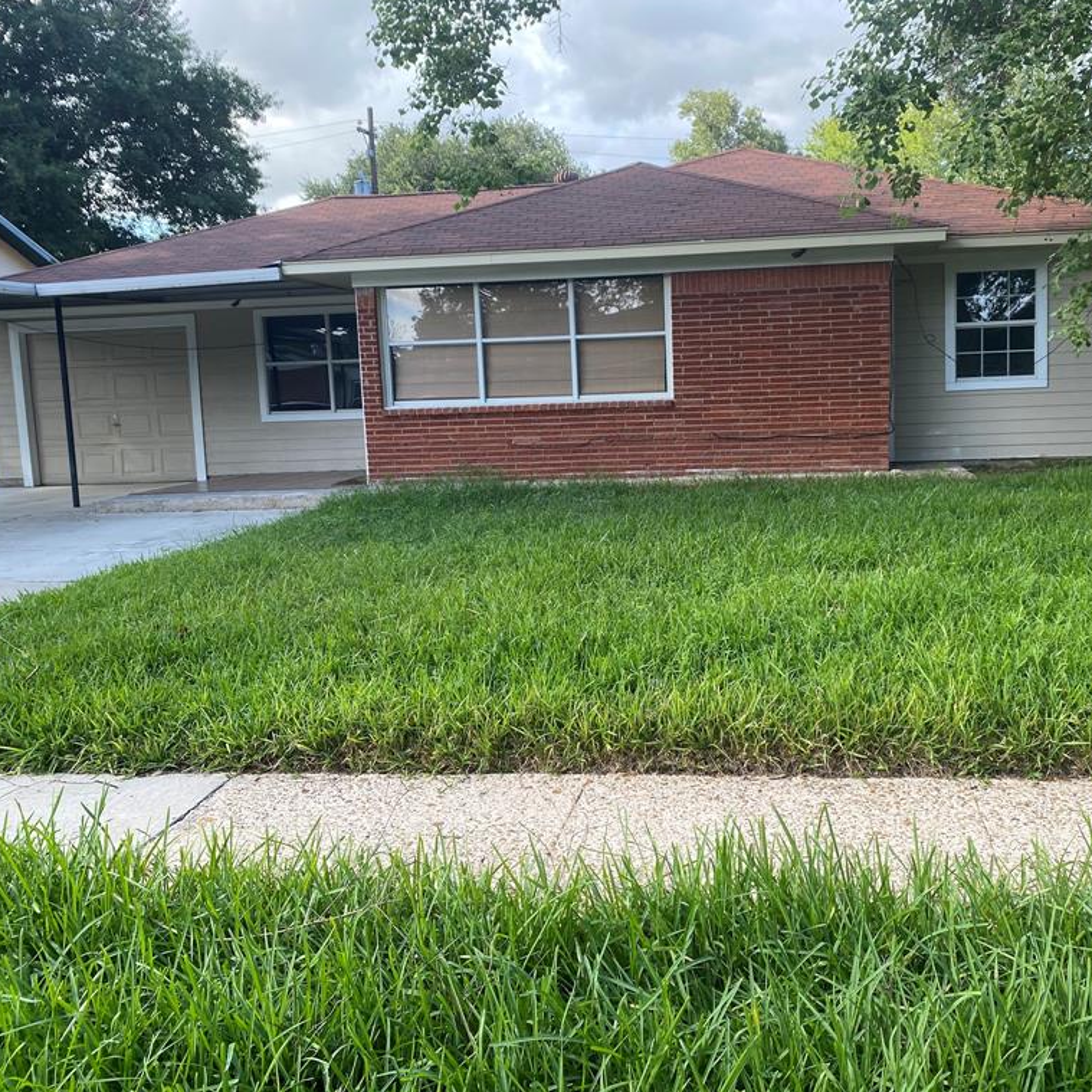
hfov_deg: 52.2
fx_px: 1106
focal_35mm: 31
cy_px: 541
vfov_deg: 52.5
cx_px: 653
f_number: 1.8
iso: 32
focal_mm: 4.25
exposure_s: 1/248
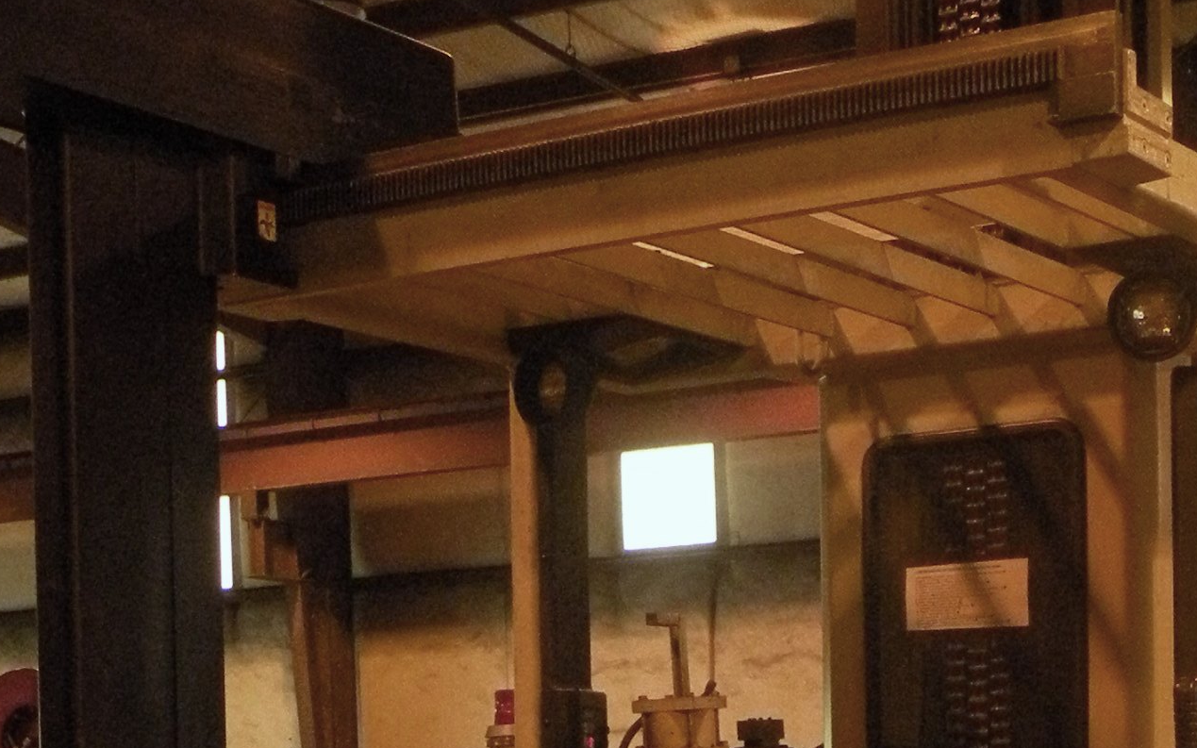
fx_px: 2936
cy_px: 1108
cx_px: 629
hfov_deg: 23.0
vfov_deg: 13.7
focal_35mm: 90
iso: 400
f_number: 3.2
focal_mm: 5.8
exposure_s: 1/67
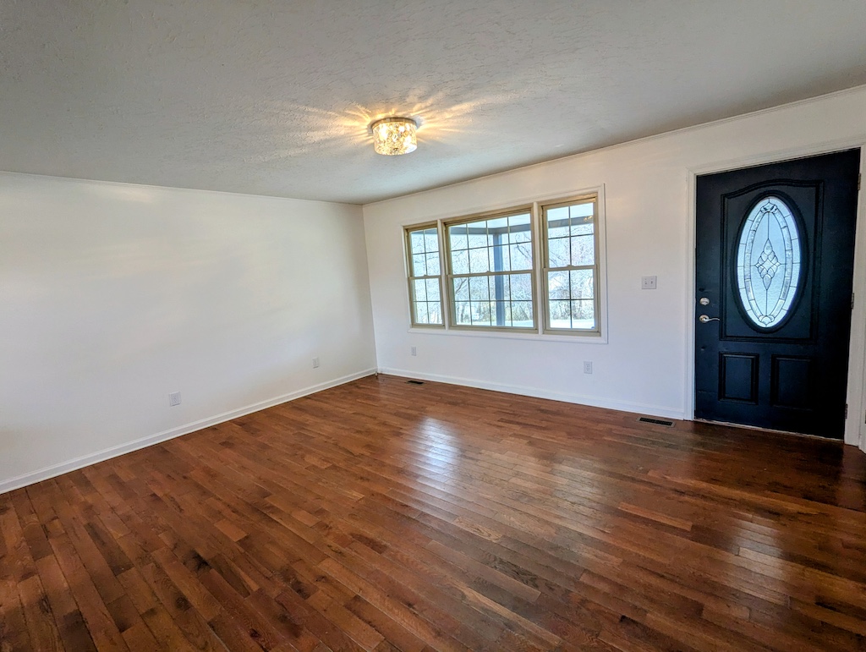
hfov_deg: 94.4
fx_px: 401
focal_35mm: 16
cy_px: 326
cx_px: 433
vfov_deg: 78.2
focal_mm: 2.35
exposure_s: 1/40
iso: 51
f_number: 2.2
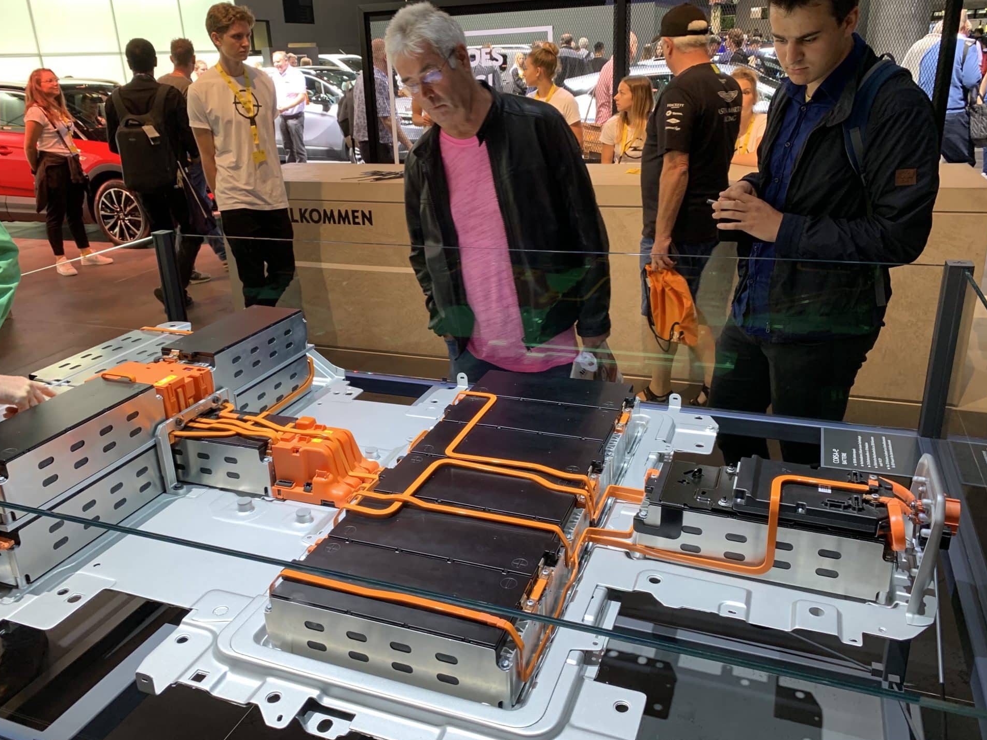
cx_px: 460
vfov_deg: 49.7
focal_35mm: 28
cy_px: 365
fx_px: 798
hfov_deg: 63.4
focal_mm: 4.25
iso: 100
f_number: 1.8
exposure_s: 1/102
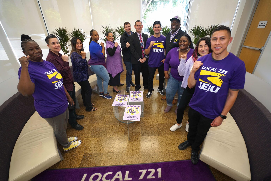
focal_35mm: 16
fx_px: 120
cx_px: 136
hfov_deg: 96.7
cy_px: 90
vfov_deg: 73.8
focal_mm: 16
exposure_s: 1/60
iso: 400
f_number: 4
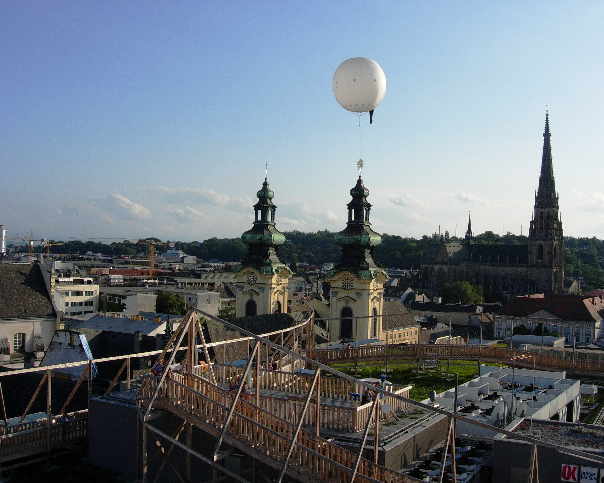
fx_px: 715
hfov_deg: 45.8
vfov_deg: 37.3
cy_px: 241
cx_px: 324
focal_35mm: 40
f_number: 4.8
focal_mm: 7.8
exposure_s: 1/861
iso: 64
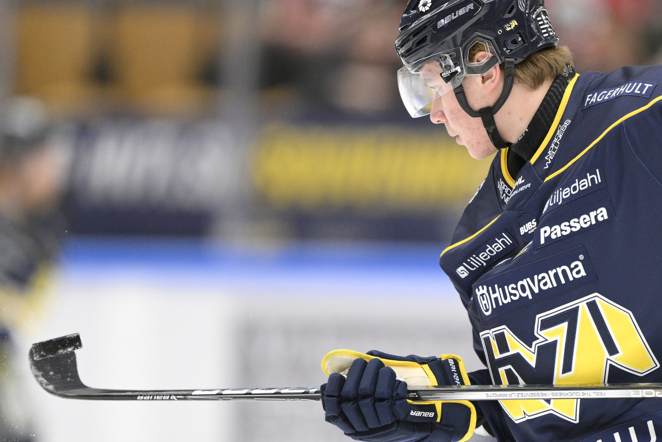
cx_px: 331
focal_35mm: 400
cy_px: 221
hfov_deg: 5.2
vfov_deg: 3.4
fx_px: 7356
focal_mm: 400
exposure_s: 1/1250
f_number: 2.8
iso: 4000
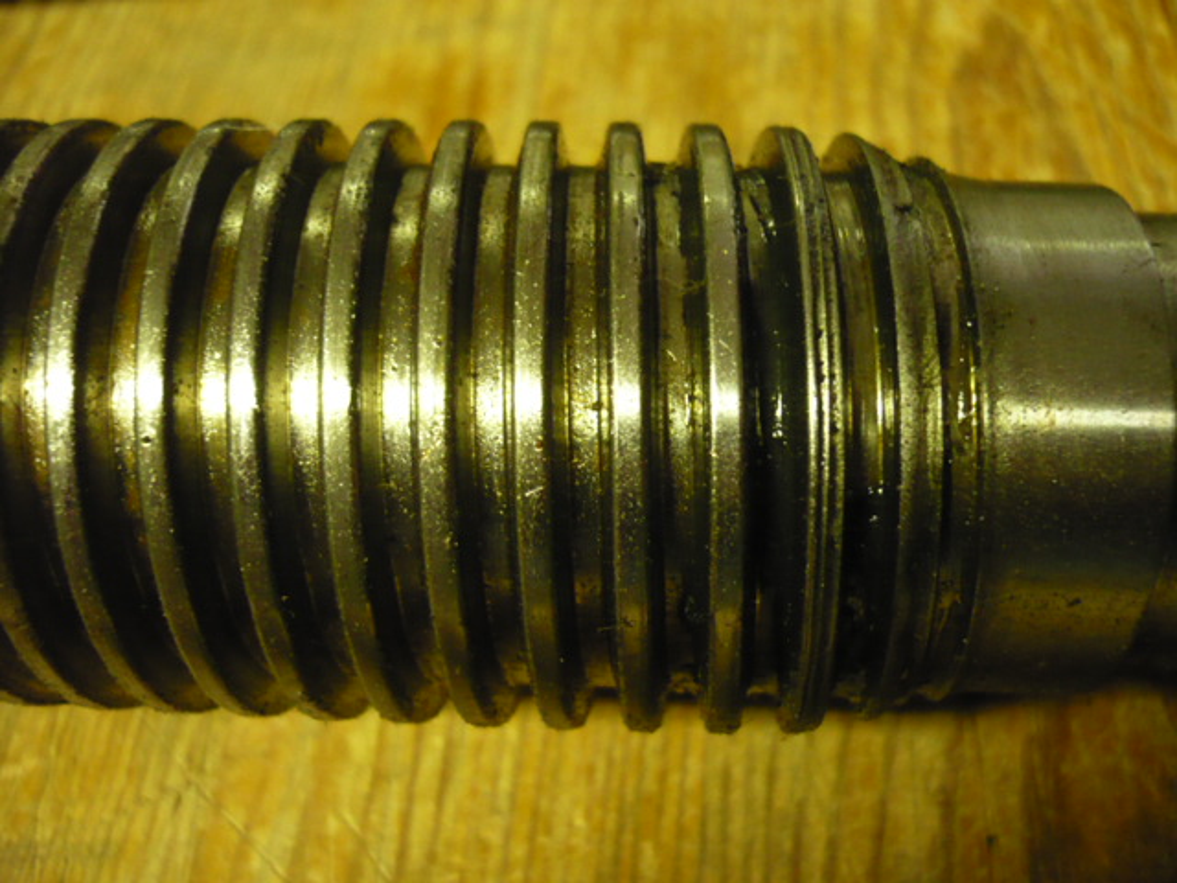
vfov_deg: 40.7
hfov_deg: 52.6
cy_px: 442
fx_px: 1190
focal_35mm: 35
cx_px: 588
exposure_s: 1/8
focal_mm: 5.8
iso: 400
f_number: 2.8
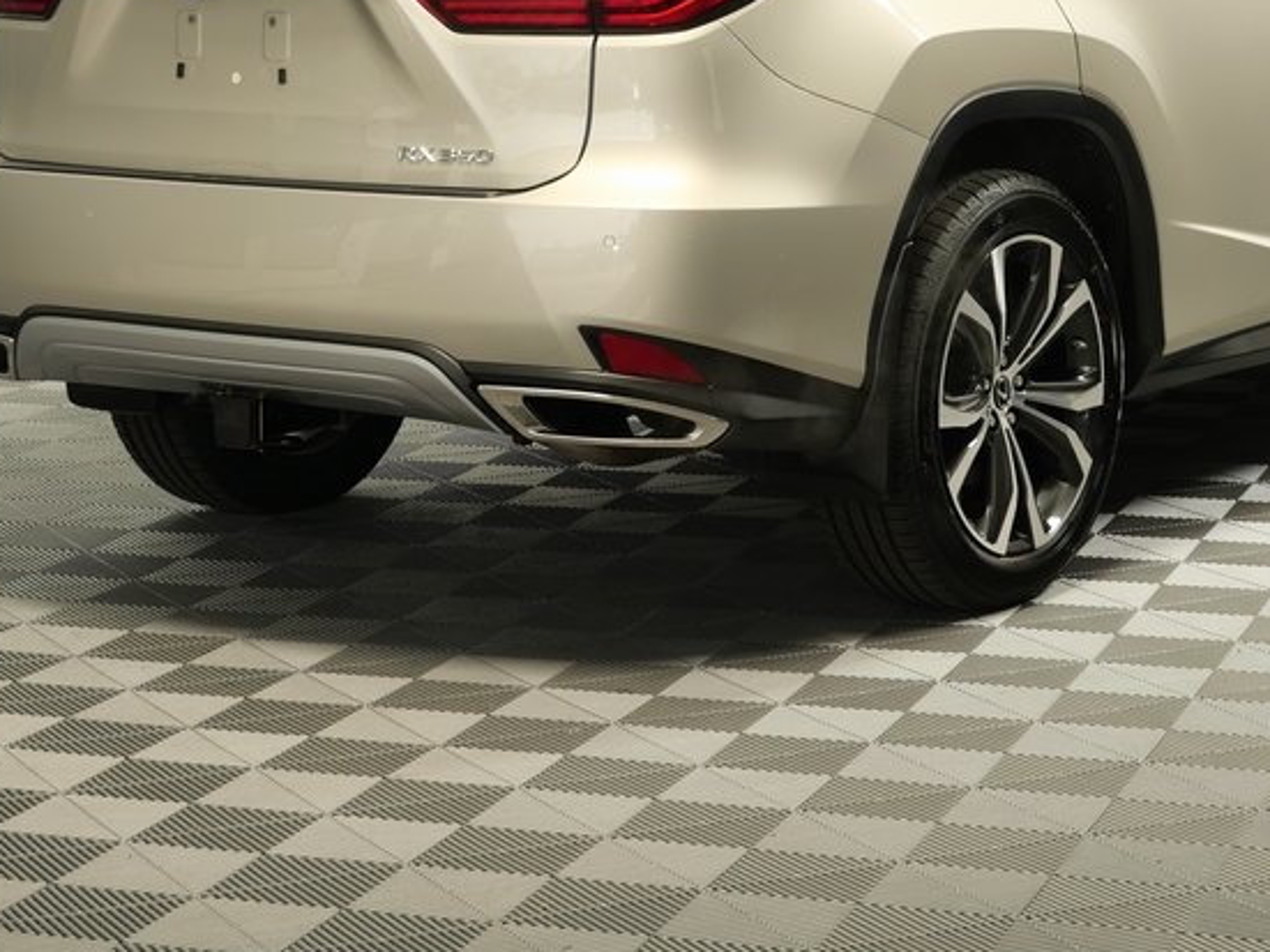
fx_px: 3411
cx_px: 742
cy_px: 161
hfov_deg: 21.1
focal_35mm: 93
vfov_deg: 15.8
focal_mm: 25
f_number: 5
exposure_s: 1/200
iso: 250
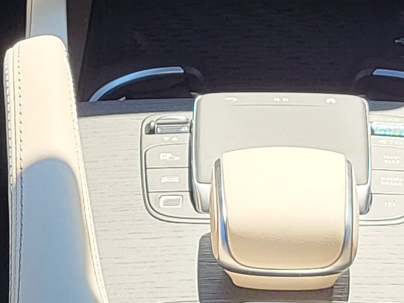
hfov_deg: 11.7
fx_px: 1974
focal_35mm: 169
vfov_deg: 8.8
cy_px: 186
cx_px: 233
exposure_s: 1/434
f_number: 1.8
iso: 40
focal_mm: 5.4
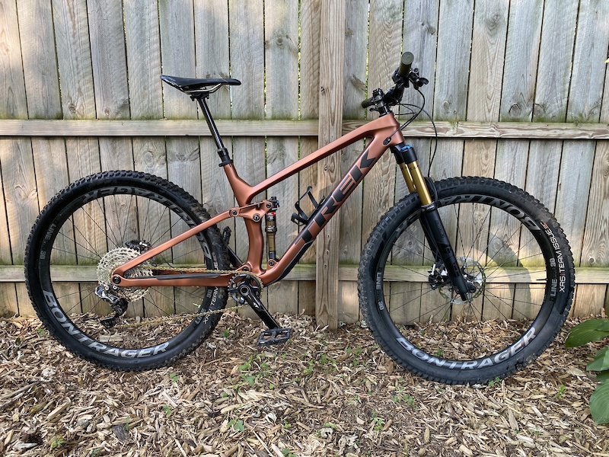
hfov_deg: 67.3
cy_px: 228
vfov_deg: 53.1
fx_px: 457
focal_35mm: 26
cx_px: 304
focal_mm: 4.25
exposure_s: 1/122
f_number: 1.8
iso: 64
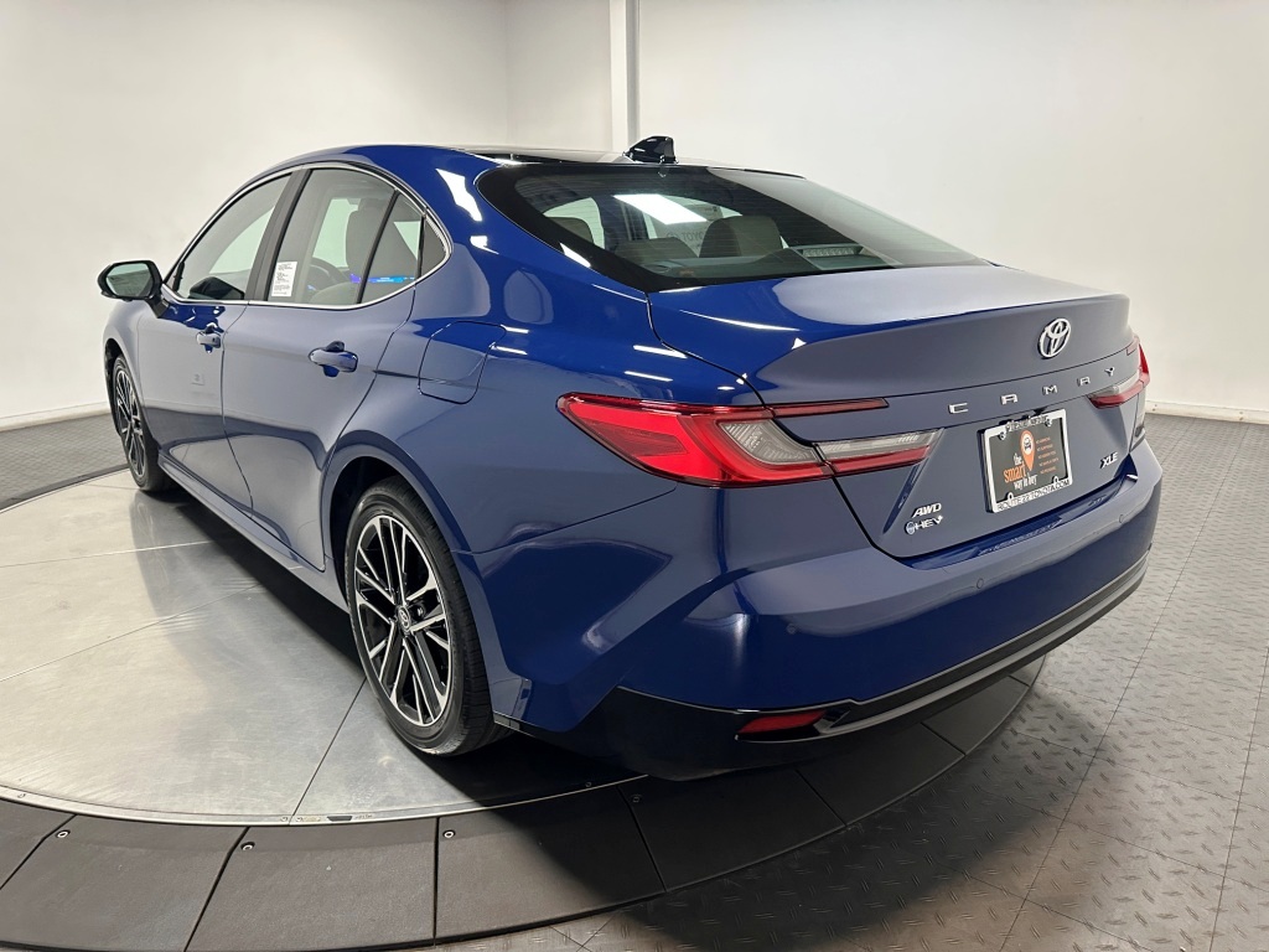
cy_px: 476
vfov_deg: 56.8
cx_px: 634
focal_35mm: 24
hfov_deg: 71.6
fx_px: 880
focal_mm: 6.86
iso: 400
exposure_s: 1/60
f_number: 1.78
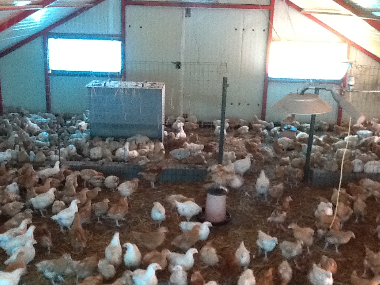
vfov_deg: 32.9
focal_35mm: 44
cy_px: 142
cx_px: 190
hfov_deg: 42.9
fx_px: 483
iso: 320
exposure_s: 1/20
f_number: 2.4
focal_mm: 2.03
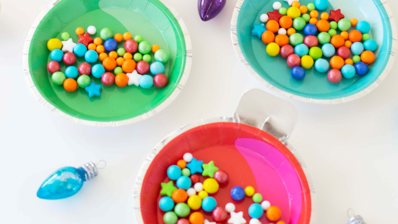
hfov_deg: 25.7
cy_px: 32
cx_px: 199
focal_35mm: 83
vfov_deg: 14.5
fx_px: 874
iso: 200
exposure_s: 1/40
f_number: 4
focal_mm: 35
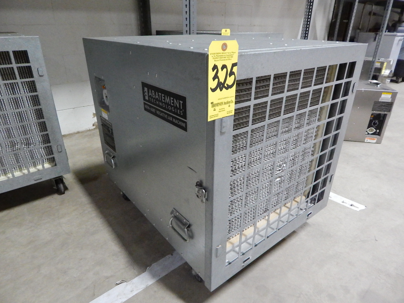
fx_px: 268
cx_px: 202
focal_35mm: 23
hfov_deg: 73.9
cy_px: 152
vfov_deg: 58.9
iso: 1600
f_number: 3
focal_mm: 4
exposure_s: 1/50
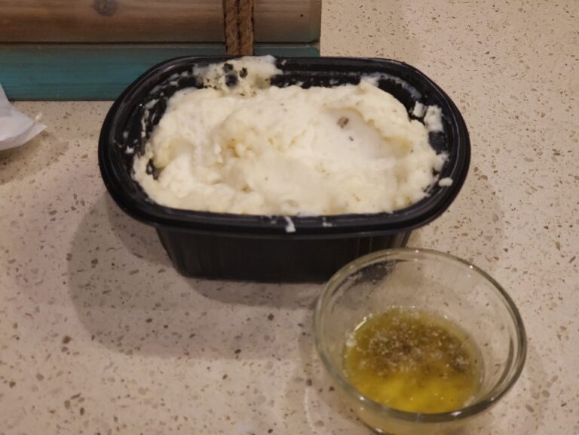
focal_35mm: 52
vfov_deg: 28.0
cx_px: 290
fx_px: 870
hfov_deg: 36.8
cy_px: 218
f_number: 2.4
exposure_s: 1/30
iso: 250
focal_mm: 6
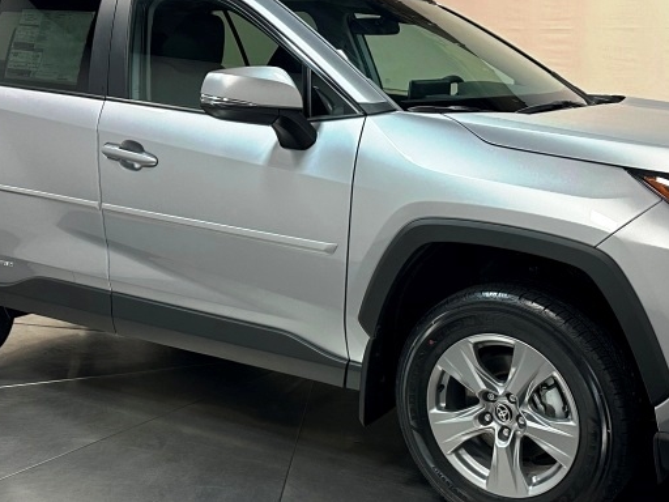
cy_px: 267
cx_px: 404
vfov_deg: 30.3
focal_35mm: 48
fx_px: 928
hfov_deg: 39.5
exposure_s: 1/60
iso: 250
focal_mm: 6.86
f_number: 1.78
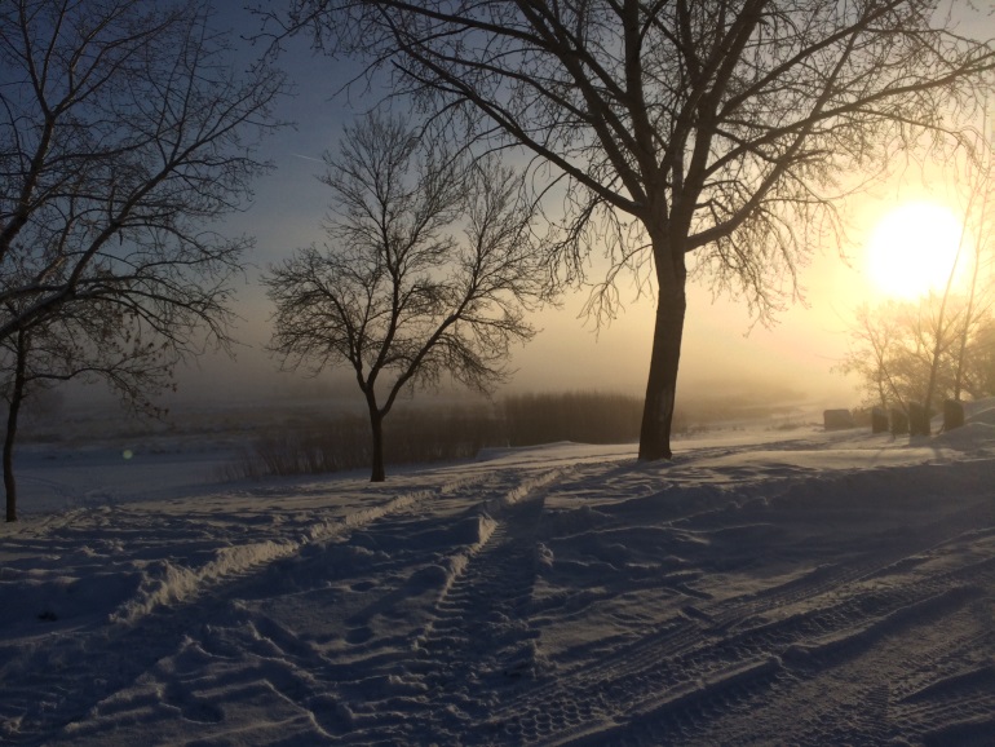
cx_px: 498
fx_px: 834
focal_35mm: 29
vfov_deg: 48.3
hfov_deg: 61.6
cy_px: 374
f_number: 2.2
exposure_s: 1/6849
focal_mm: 4.15
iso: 40
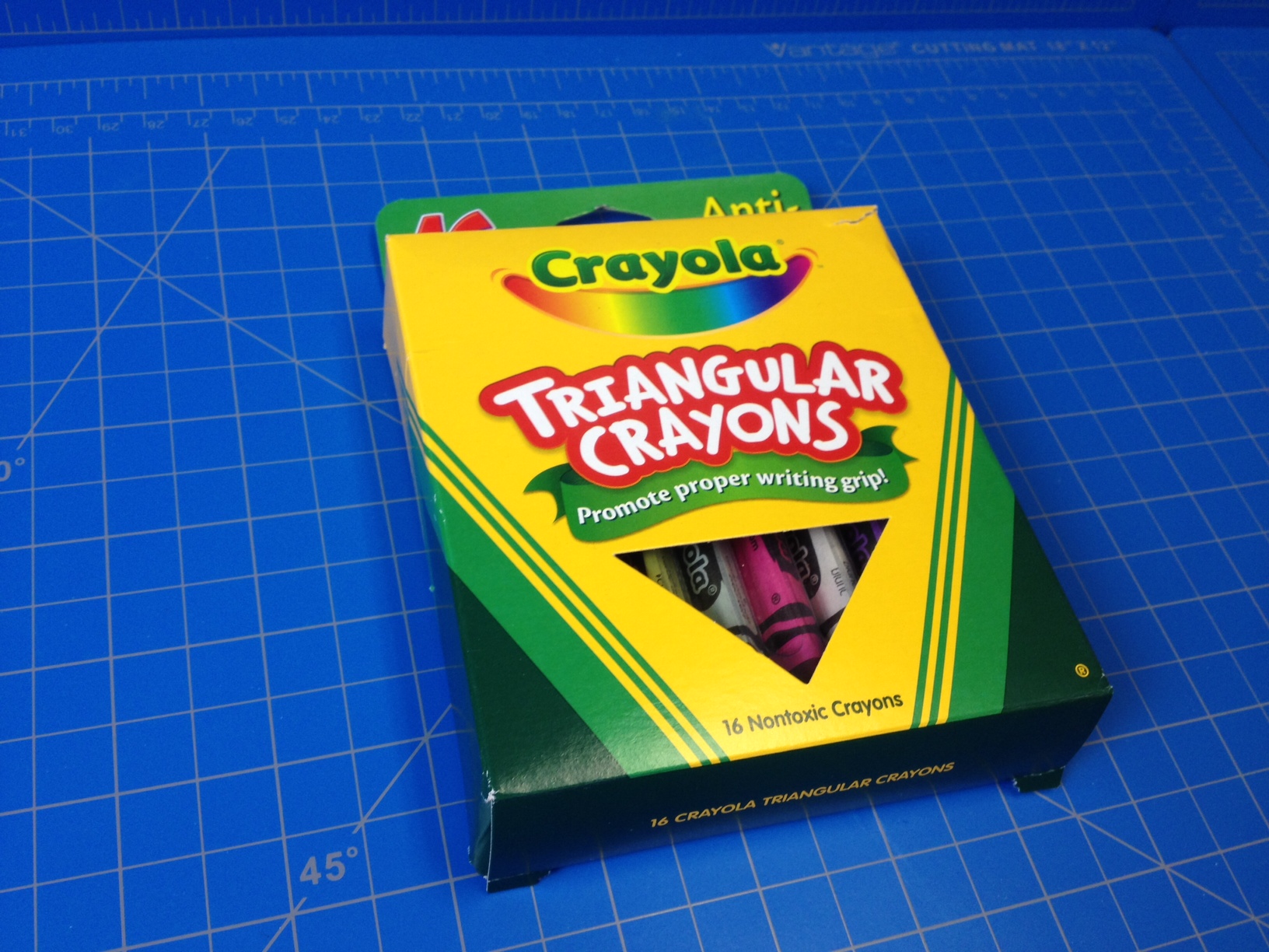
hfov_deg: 52.6
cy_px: 476
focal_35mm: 35
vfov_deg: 40.7
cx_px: 634
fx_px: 1283
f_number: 2.4
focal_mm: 4.28
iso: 64
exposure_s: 1/30
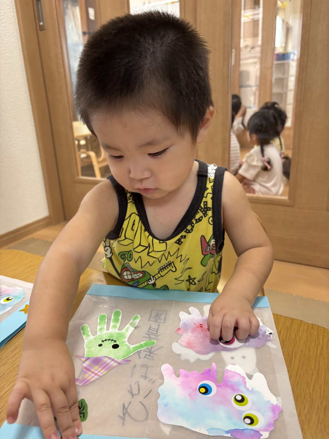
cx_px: 164
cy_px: 220
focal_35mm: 26
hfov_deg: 53.1
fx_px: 329
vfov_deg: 67.3
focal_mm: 5.96
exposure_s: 1/50
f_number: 1.6
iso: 160
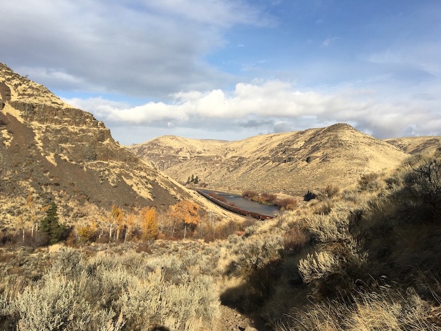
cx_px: 220
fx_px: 369
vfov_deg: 48.2
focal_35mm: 29
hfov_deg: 61.7
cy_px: 166
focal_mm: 4.15
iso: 25
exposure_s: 1/1748
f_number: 2.2
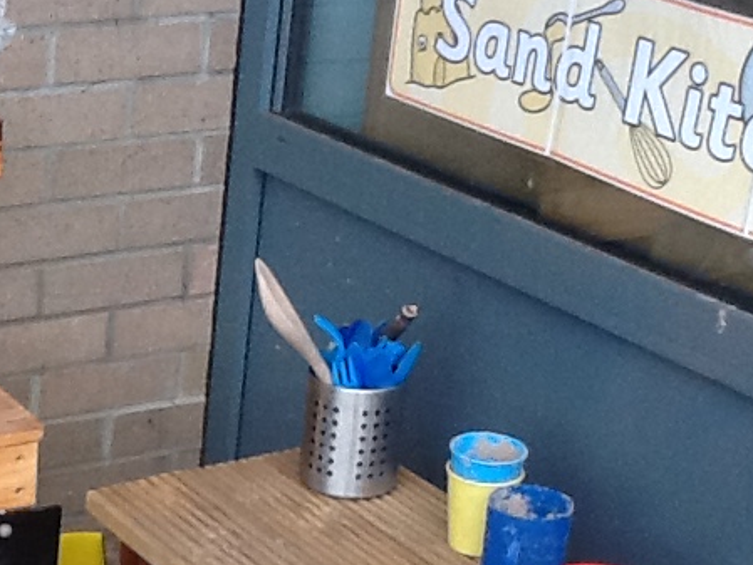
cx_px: -15
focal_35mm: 94
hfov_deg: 20.2
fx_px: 2045
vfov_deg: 15.4
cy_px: 567
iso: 64
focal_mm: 2.03
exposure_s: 1/120
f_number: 2.4
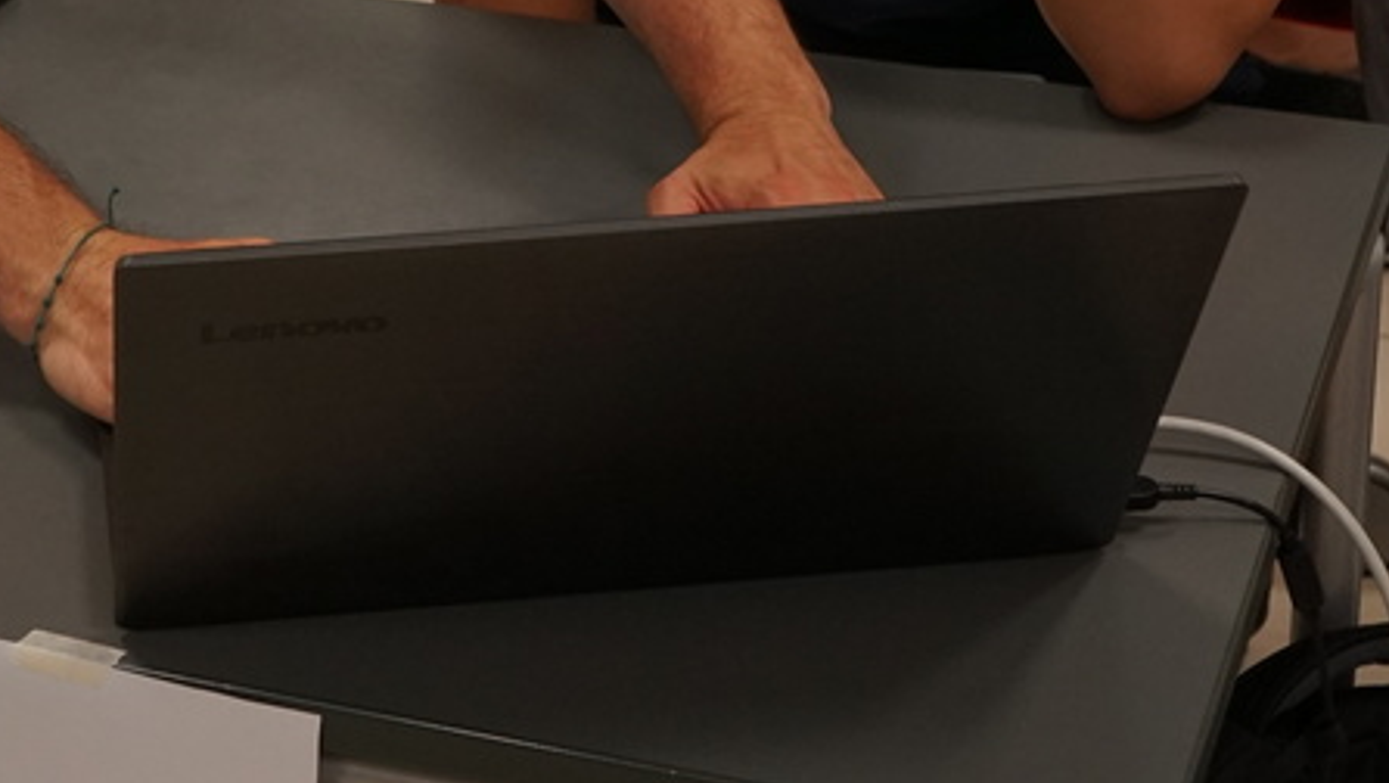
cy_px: -404
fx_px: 3832
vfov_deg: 11.2
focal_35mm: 104
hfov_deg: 20.5
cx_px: 528
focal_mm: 37
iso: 1000
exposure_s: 1/60
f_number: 6.3
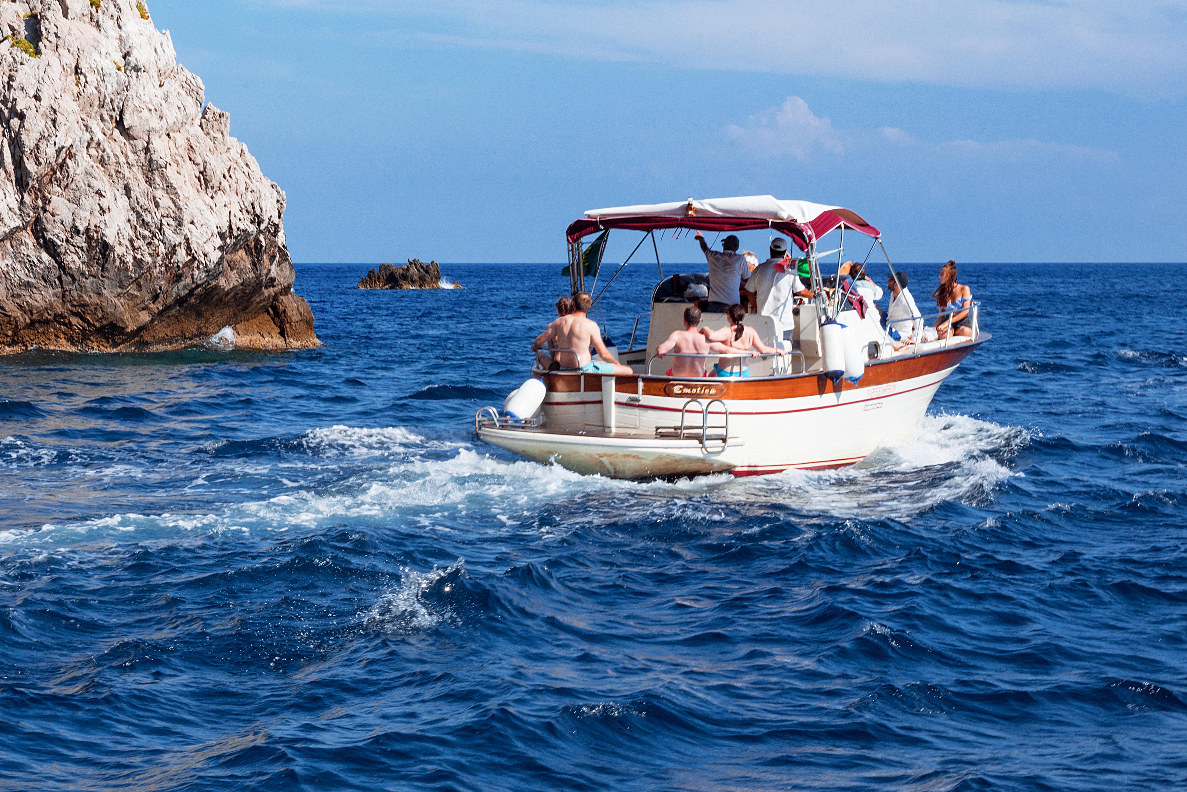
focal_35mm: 83
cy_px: 179
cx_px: 208
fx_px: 2737
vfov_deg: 16.4
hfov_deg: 24.0
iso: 200
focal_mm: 50
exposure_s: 1/200
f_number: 16
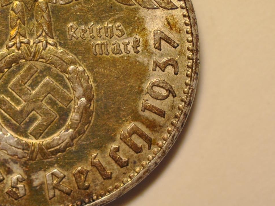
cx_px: 43
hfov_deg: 10.2
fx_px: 1533
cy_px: 73
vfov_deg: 7.7
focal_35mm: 193
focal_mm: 60
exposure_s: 1/250
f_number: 4
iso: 500
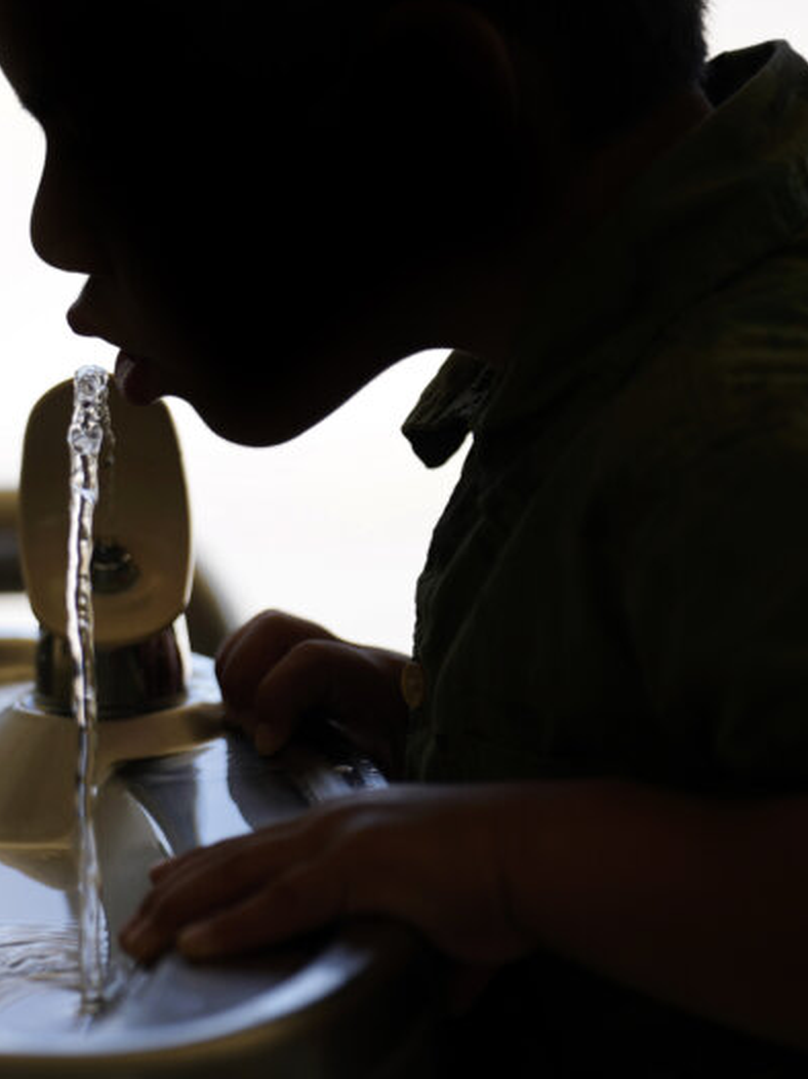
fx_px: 9593
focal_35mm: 308
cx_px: 168
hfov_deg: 4.8
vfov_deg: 6.4
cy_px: 455
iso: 100
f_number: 2.8
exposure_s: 1/1250
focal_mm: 156
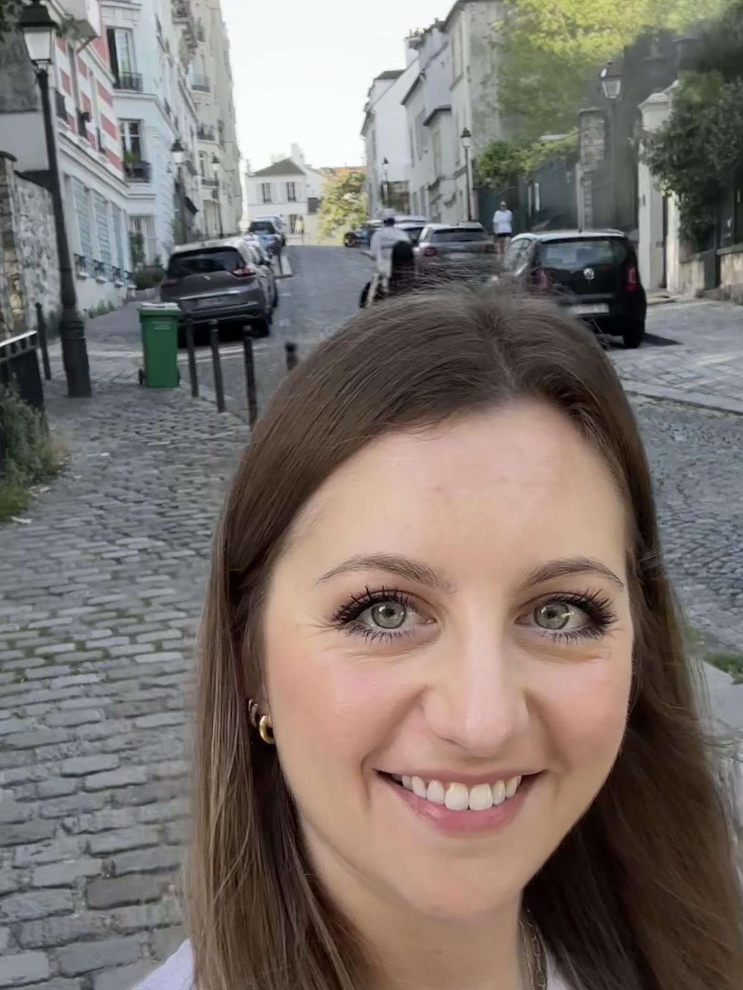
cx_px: 357
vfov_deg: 42.0
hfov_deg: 32.9
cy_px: 712
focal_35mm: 44
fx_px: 1259
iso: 40
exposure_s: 1/152
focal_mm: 2.69
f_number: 1.9
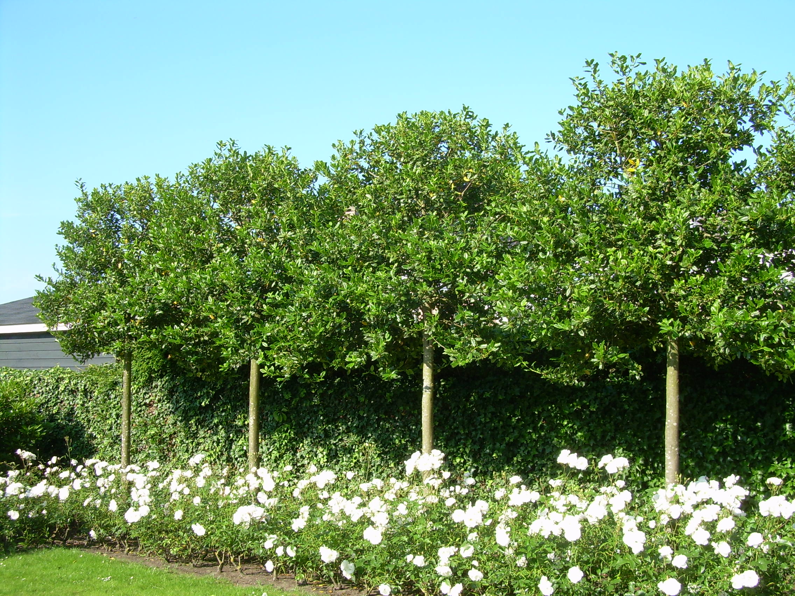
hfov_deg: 49.0
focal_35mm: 38
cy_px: 298
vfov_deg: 37.7
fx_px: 873
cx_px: 398
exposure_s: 1/162
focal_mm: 6.3
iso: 50
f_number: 4.6
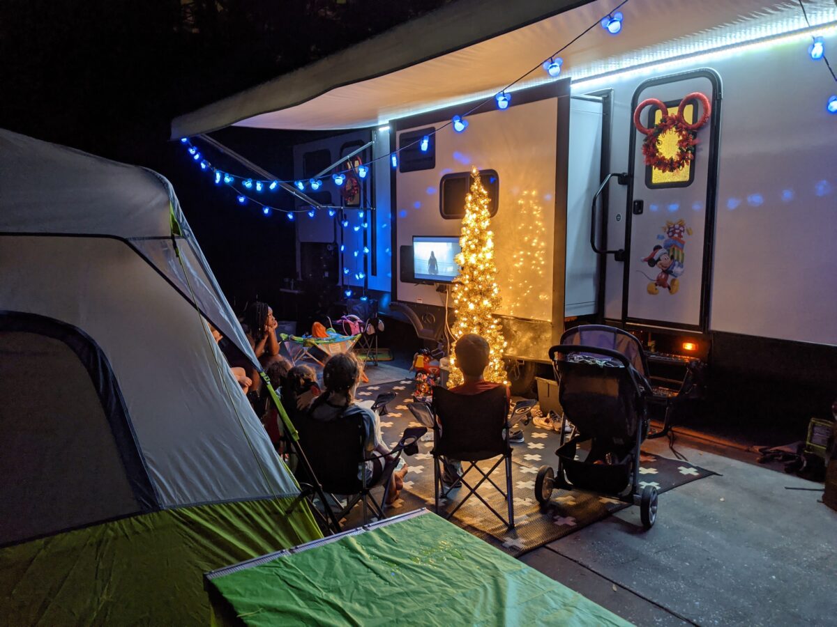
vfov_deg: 51.4
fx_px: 653
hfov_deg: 65.3
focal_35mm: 27
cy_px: 314
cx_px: 418
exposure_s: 1/10.9
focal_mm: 4.44
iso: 126
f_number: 1.8
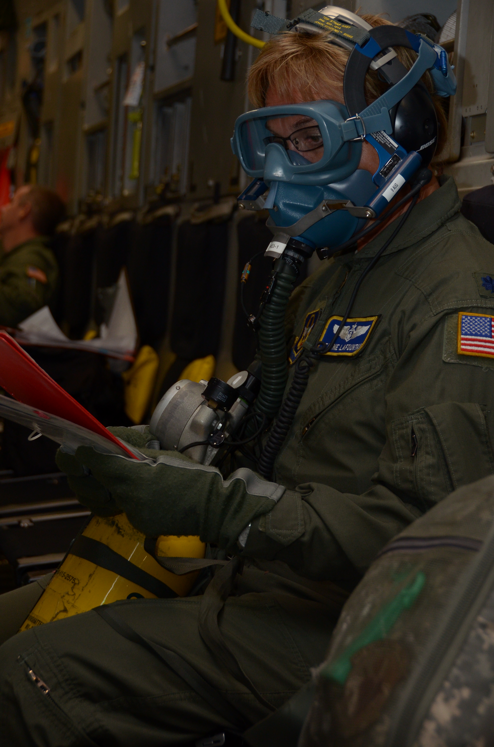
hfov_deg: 17.4
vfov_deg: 26.0
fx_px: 1613
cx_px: 247
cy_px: 374
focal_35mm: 78
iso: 640
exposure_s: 1/160
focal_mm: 52
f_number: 5.6
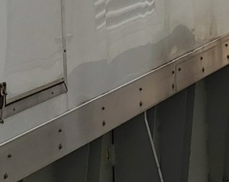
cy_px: -177
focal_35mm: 181
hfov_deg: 9.8
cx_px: -255
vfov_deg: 8.1
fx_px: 1226
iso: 50
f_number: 2.4
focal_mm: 4.3
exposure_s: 1/2896
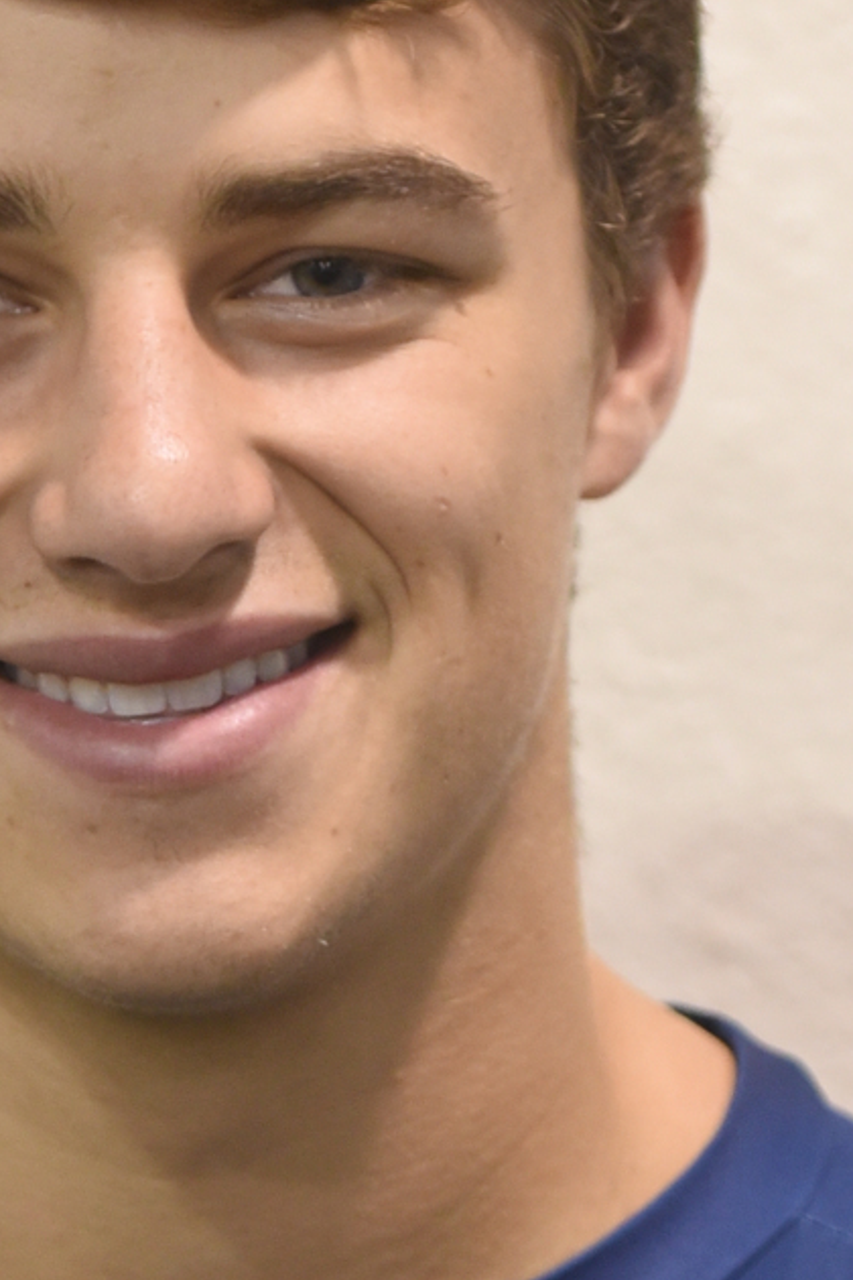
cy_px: 400
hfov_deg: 6.9
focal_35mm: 200
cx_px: 118
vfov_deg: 10.3
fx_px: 7108
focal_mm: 105
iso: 1600
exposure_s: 1/100
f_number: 3.5
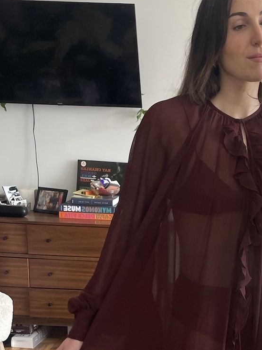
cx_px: 265
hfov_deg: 20.1
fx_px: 717
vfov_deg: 26.8
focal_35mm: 71
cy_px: 288
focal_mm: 4.2
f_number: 1.6
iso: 32
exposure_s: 1/301
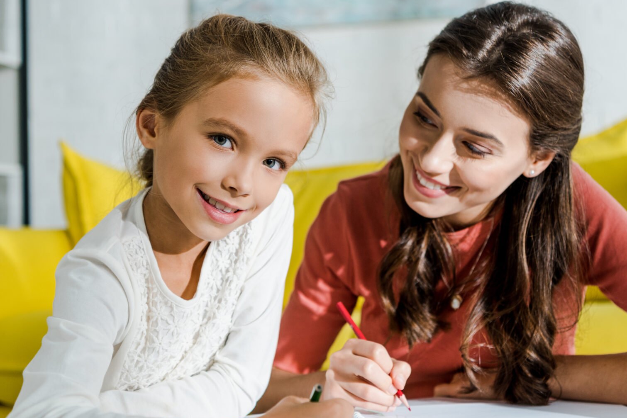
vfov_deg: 22.3
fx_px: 1063
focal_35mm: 61
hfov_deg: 32.9
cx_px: 325
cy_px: 208
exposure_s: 1/160
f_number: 3.2
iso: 160
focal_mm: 45
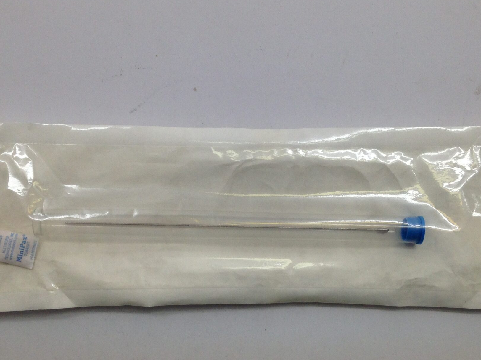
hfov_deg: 36.8
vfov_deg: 28.0
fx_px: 722
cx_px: 237
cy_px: 195
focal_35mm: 52
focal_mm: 4.12
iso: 80
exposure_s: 1/120
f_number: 2.4
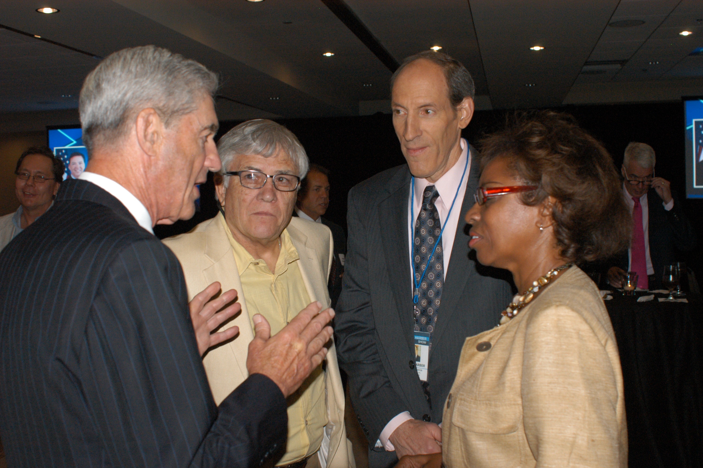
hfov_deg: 46.4
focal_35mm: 42
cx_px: 352
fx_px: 819
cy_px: 234
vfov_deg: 31.8
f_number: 5
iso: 800
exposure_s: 1/60
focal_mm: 28
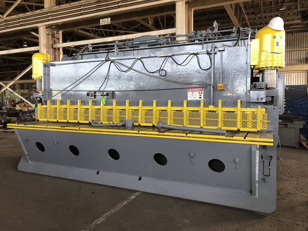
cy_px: 116
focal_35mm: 28
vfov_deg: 49.7
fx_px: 249
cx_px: 154
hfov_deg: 63.4
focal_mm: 3.99
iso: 25
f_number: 1.8
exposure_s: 1/30
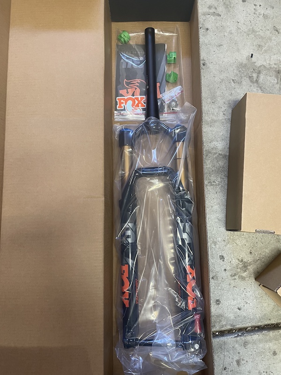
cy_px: 188
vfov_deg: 67.3
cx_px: 140
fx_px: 281
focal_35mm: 26
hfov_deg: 53.1
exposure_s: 1/60
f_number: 1.6
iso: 250
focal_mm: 4.2
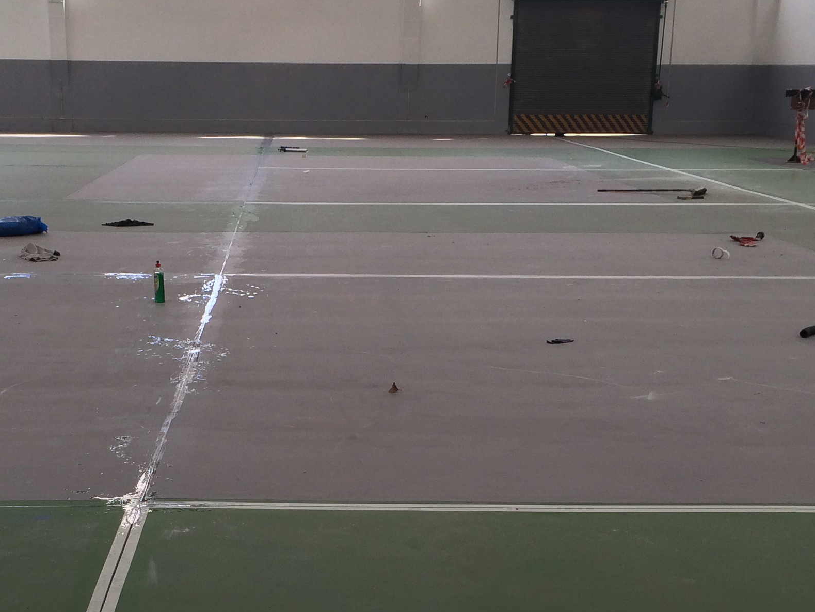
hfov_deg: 31.1
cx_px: 322
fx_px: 1460
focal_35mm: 62
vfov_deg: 23.4
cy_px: 457
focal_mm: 4.12
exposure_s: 1/120
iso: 50
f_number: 2.2
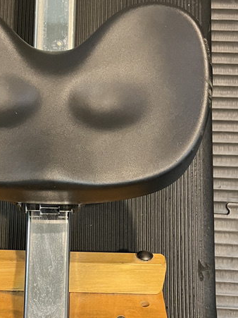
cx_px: 58
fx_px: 541
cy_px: 281
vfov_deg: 31.3
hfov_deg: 24.5
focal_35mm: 59
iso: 400
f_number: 1.6
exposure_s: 1/40
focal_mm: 5.1
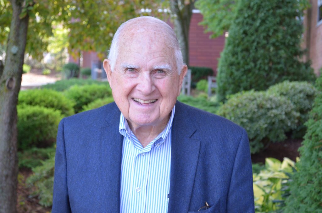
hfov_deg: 28.1
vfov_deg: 18.8
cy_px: 106
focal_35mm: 72
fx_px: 643
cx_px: 161
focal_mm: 48
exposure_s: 1/60
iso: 320
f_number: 5.6
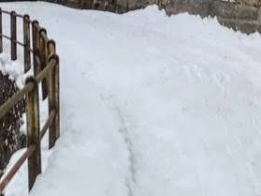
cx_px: 13
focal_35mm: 162
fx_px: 1221
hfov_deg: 12.1
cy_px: -137
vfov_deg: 8.8
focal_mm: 3.99
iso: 20
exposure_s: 1/363
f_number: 1.8
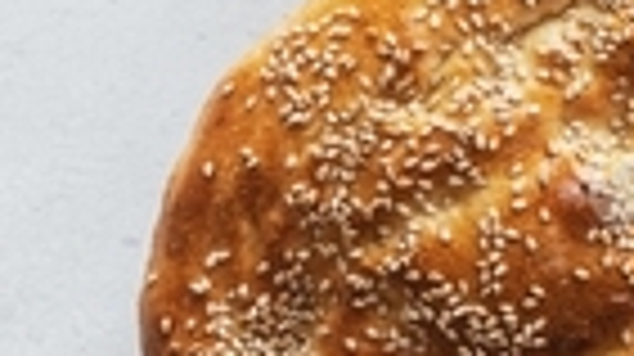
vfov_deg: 5.5
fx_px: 3678
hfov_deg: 9.8
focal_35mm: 219
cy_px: 403
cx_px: 103
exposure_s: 1/80
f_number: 5.6
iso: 320
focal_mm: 50
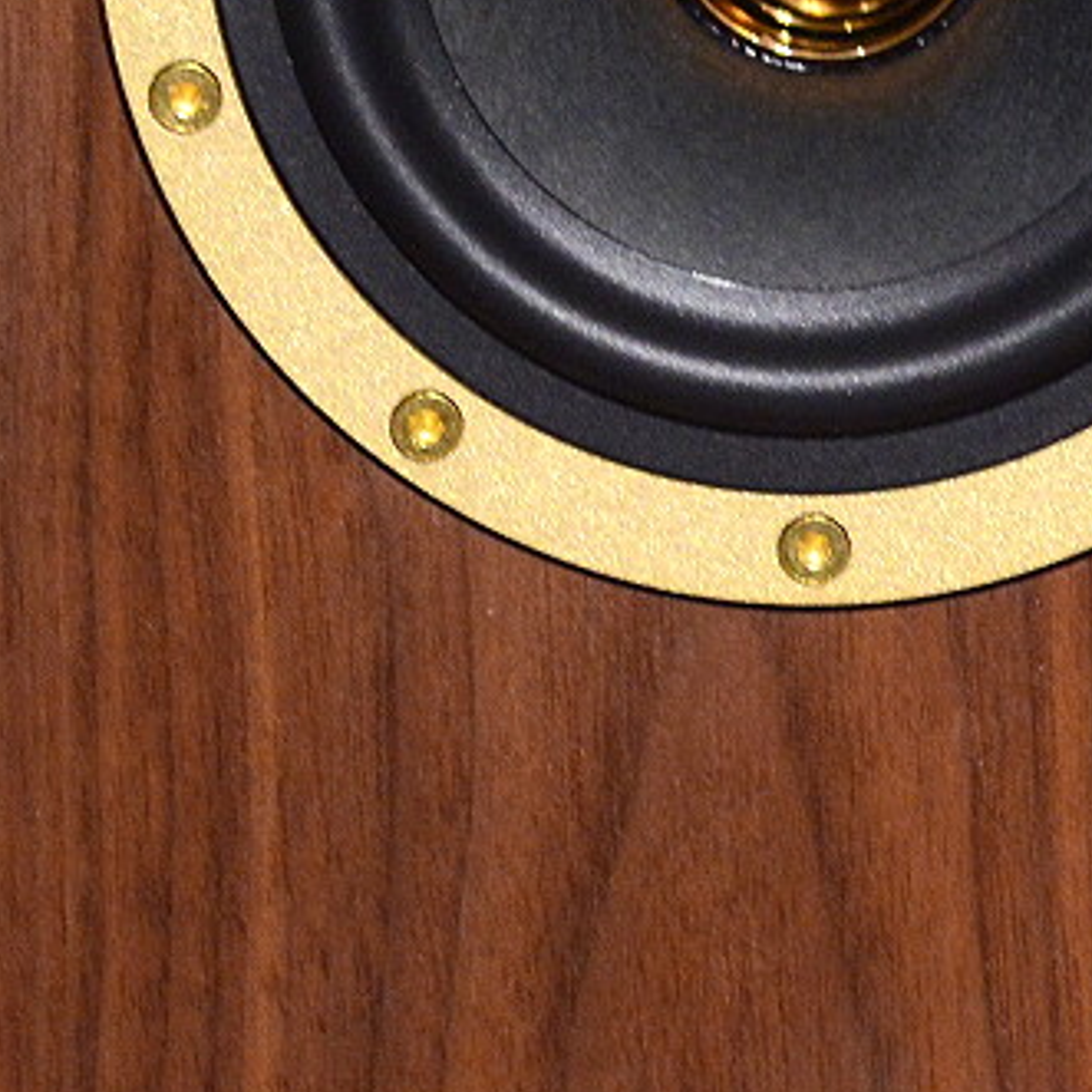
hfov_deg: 6.0
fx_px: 10315
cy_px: 675
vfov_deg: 6.1
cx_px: 1828
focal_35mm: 289
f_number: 2.8
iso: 1600
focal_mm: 55
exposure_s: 1/50
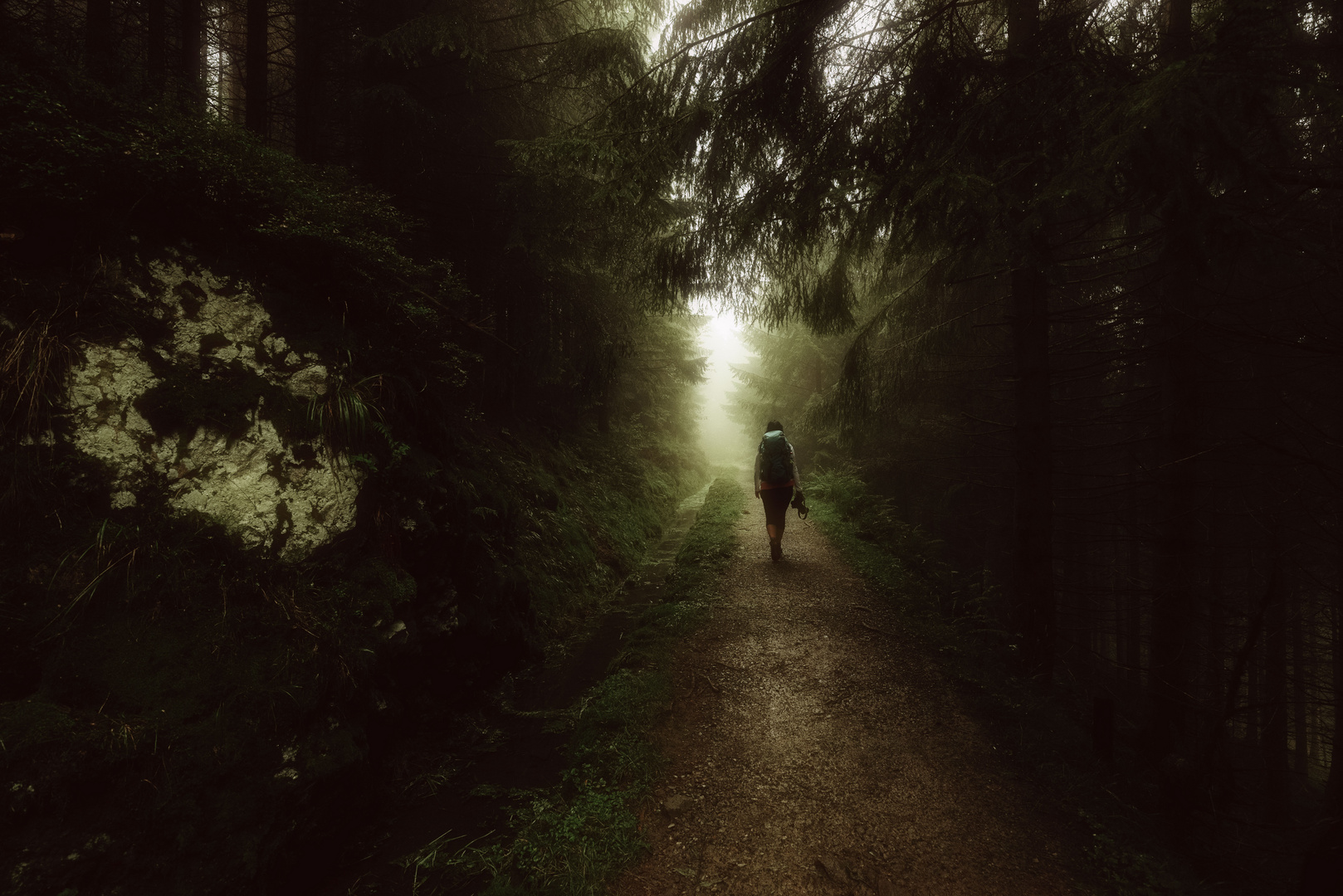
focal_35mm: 17
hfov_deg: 93.3
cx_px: 672
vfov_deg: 70.5
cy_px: 448
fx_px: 634
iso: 400
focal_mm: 17
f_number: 6.3
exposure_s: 1/160
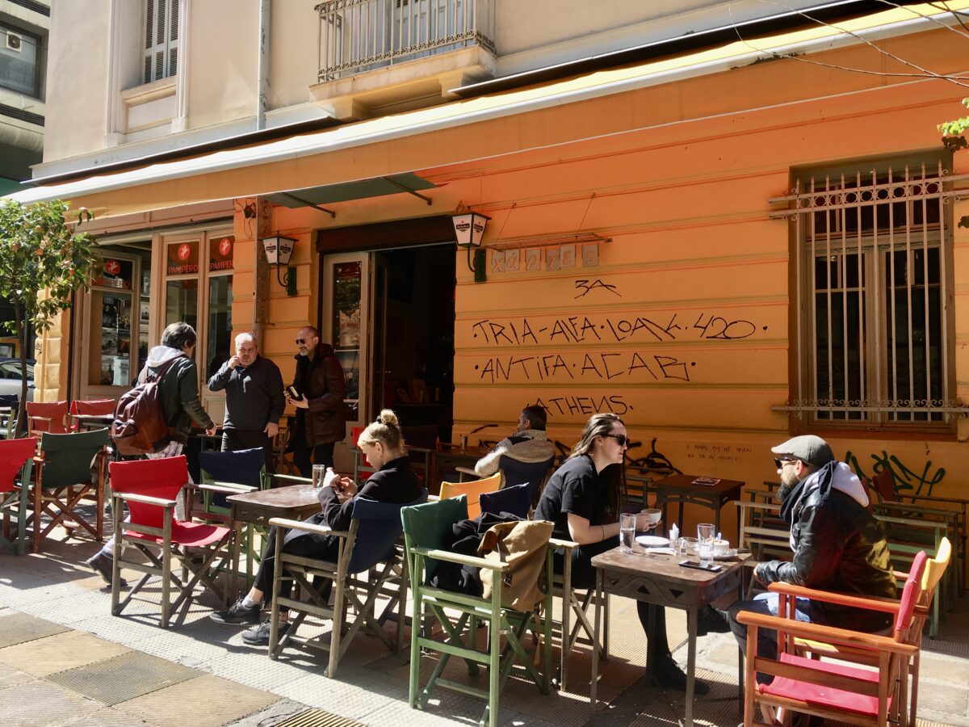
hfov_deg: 61.7
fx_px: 812
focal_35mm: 29
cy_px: 364
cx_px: 484
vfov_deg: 48.2
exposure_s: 1/527
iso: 25
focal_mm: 4.15
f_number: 2.2
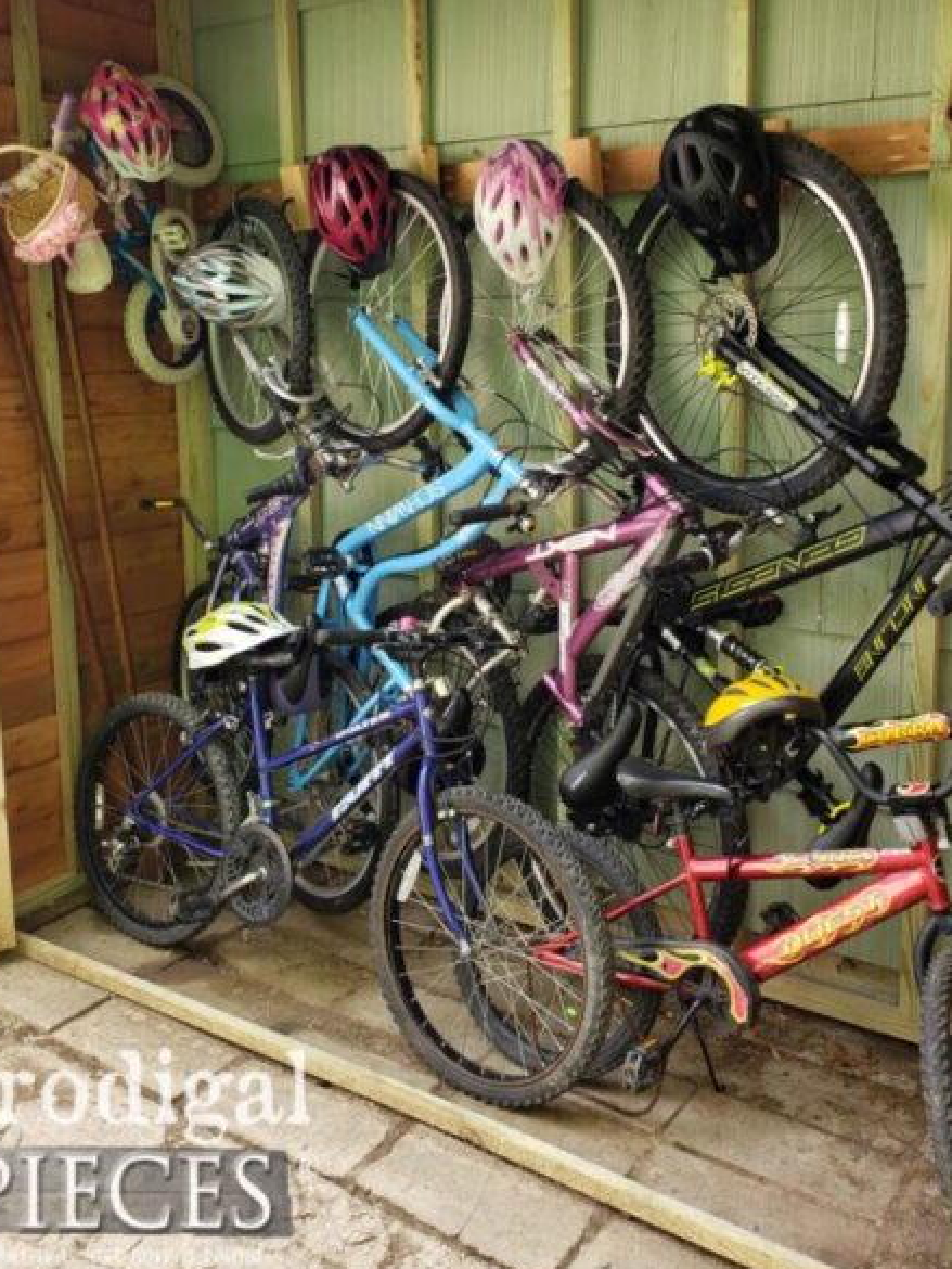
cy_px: 531
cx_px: 484
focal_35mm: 32
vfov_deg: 56.5
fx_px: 1173
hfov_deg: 44.2
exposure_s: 1/60
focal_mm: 4.3
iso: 50
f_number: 2.4
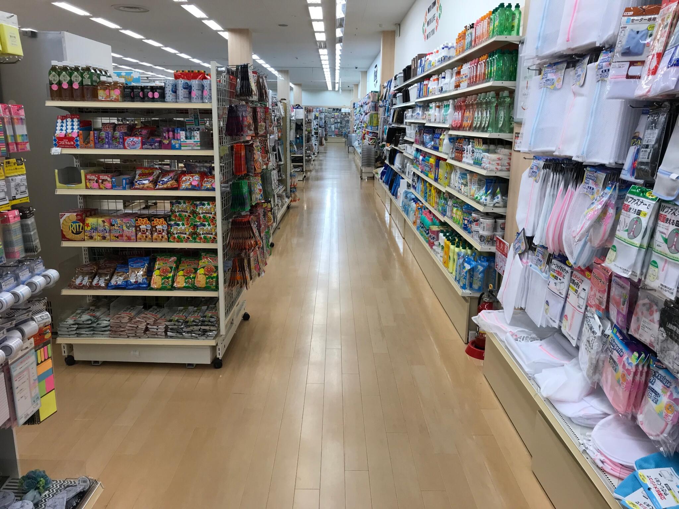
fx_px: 549
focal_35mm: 28
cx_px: 340
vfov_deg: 49.7
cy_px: 254
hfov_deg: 63.4
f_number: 1.8
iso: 32
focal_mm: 3.99
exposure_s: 1/120
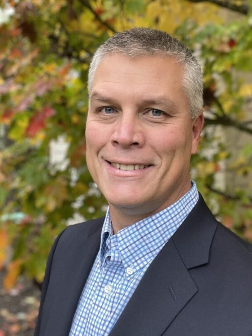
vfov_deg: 45.7
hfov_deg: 35.1
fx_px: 398
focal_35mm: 41
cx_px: 127
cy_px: 148
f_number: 2.2
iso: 100
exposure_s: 1/93
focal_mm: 2.71
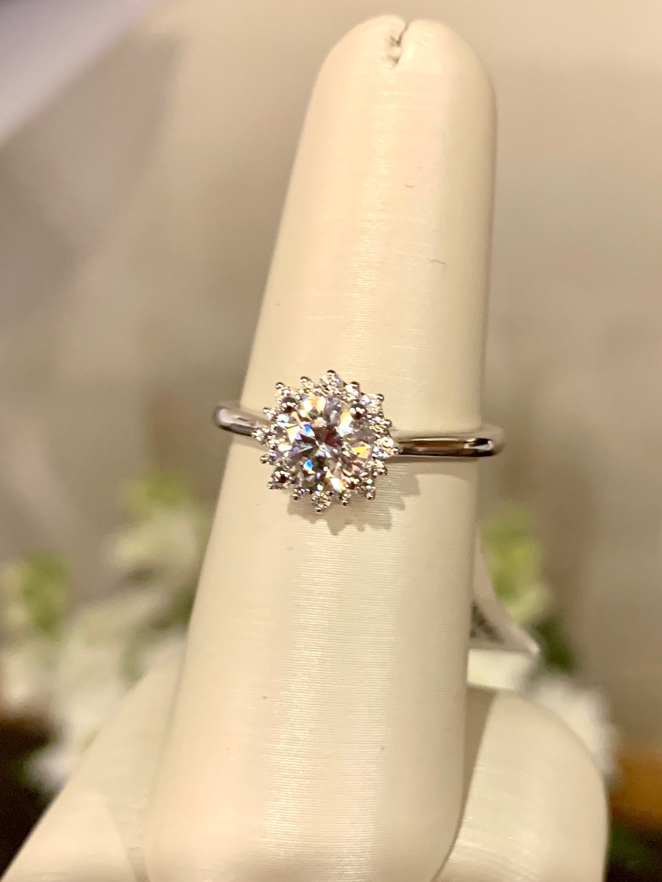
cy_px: 508
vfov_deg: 41.1
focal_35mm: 46
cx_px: 379
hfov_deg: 31.5
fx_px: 1172
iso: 250
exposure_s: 1/40
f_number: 1.8
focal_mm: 4.25
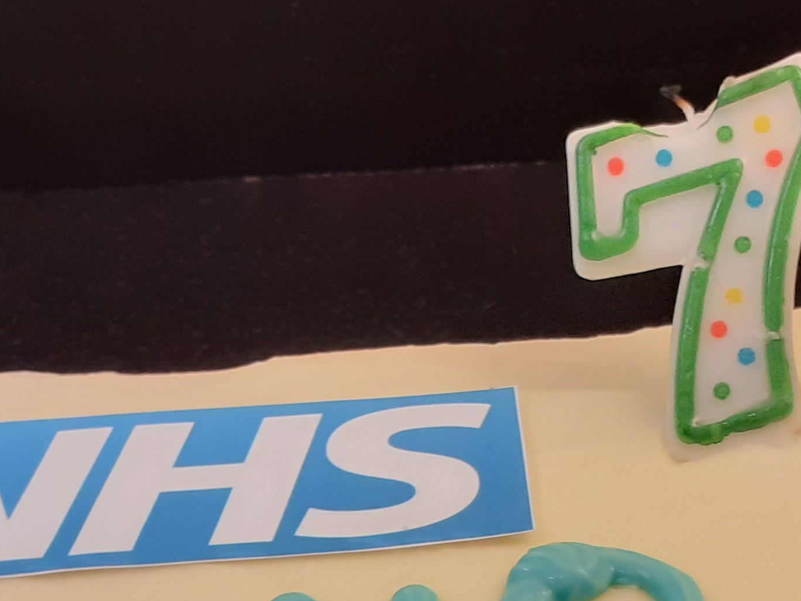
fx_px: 1874
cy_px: 759
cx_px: 486
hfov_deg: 24.1
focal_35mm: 81
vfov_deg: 17.2
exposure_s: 1/50
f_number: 1.9
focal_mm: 3.6
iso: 80
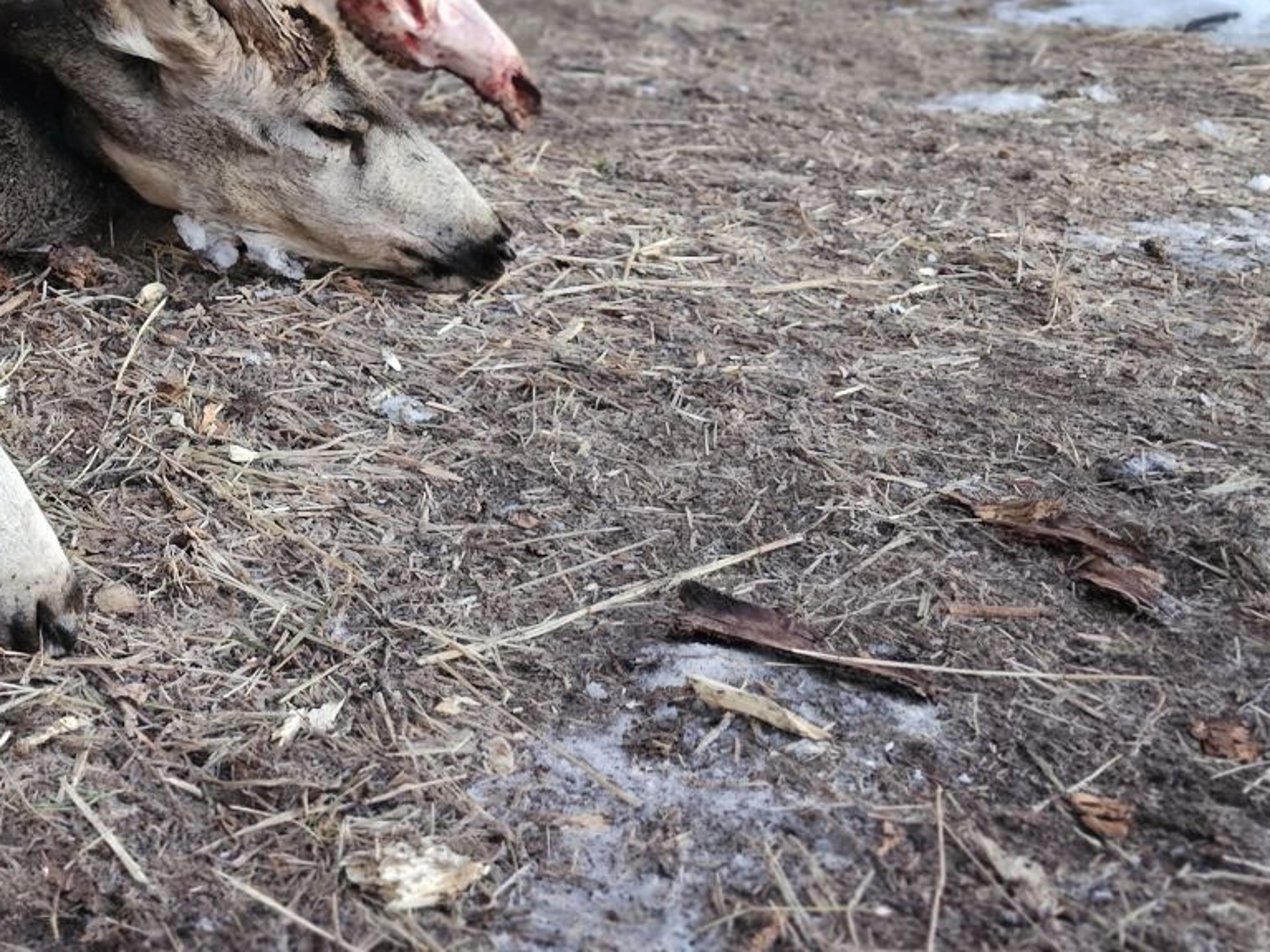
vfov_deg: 22.8
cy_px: -137
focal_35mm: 60
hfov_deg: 28.8
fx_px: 2201
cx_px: -166
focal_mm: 6.3
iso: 800
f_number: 1.7
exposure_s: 1/42
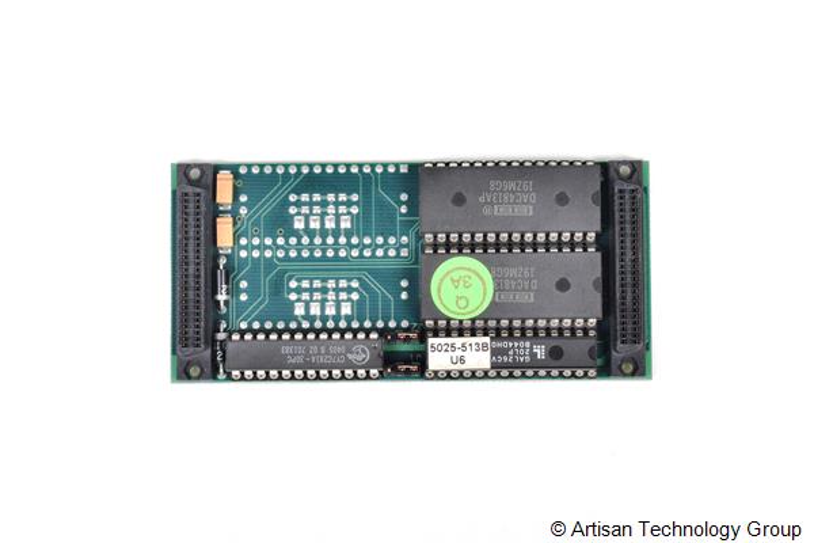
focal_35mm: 82
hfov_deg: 24.6
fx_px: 1865
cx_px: 407
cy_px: 272
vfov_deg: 16.6
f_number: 11
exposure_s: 1/200
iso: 200
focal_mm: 55
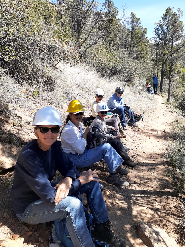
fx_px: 192
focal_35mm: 27
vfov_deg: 65.3
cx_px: 92
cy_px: 124
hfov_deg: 51.3
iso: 40
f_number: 1.9
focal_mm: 3.6
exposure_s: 1/784
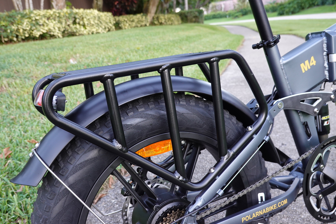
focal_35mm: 38
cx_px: 168
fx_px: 355
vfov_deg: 35.0
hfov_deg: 50.7
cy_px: 112
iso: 250
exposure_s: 1/40
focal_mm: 14.12
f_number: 3.5
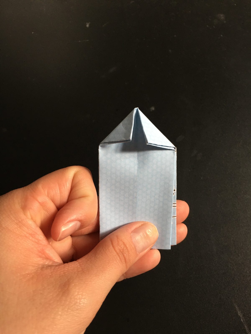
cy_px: 167
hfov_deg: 48.2
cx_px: 126
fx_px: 280
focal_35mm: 29
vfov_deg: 61.7
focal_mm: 4.15
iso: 40
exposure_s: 1/15
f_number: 2.2
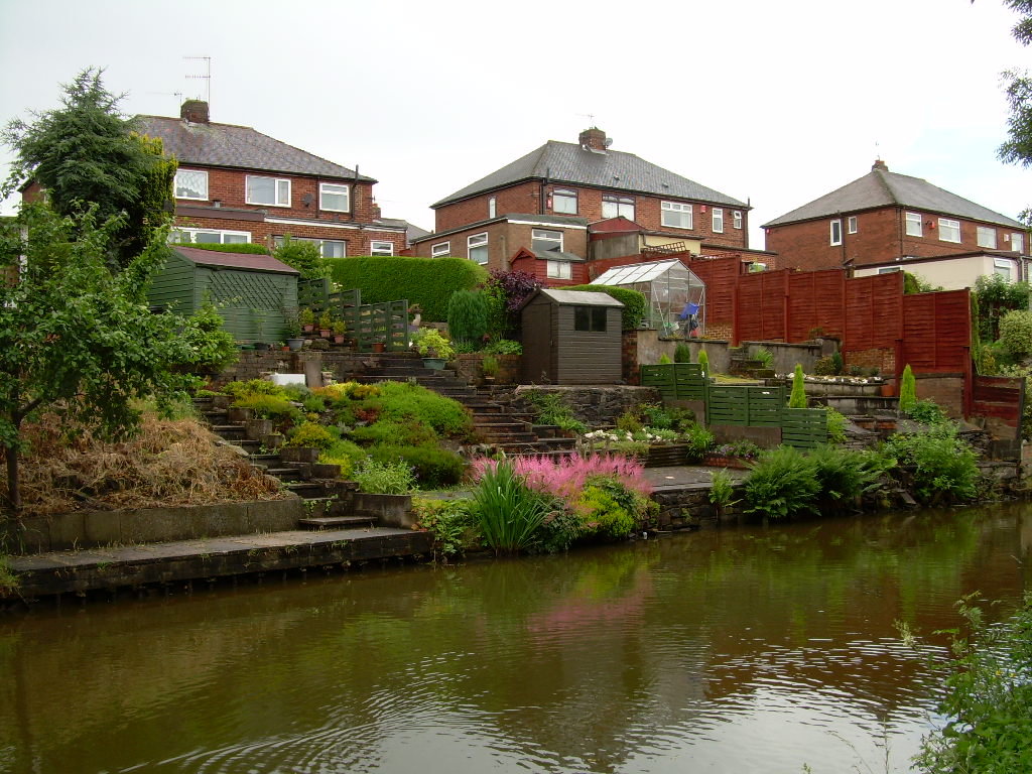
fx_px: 1133
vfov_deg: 37.7
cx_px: 516
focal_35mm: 38
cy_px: 387
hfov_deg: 49.0
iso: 50
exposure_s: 1/125
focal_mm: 6.3
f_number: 4.6
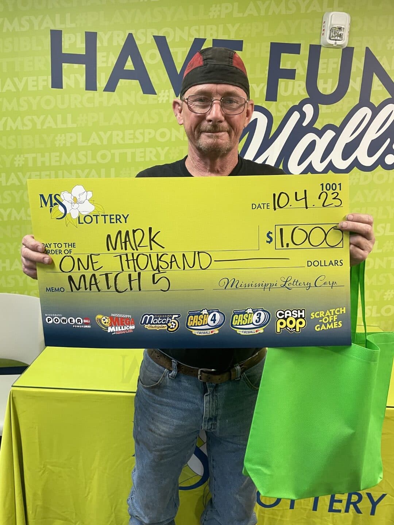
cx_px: 197
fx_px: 395
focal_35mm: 26
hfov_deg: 53.1
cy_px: 262
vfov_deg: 67.3
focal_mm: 4.2
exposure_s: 1/60
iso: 100
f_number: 1.6
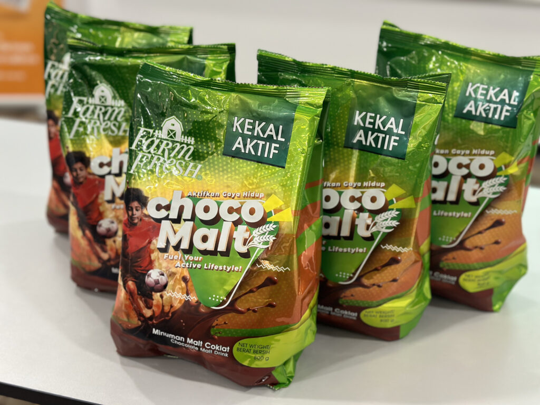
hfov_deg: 39.7
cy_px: 202
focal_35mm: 48
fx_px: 749
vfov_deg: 30.3
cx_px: 270
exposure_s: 1/50
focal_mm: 6.86
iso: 200
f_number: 1.78
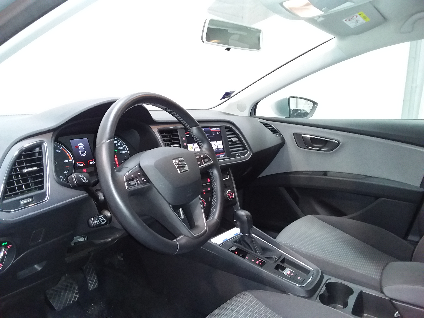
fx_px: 343
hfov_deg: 63.4
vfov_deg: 49.7
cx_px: 212
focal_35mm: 28
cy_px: 159
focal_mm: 2.91
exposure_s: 1/17
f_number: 1.9
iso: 160
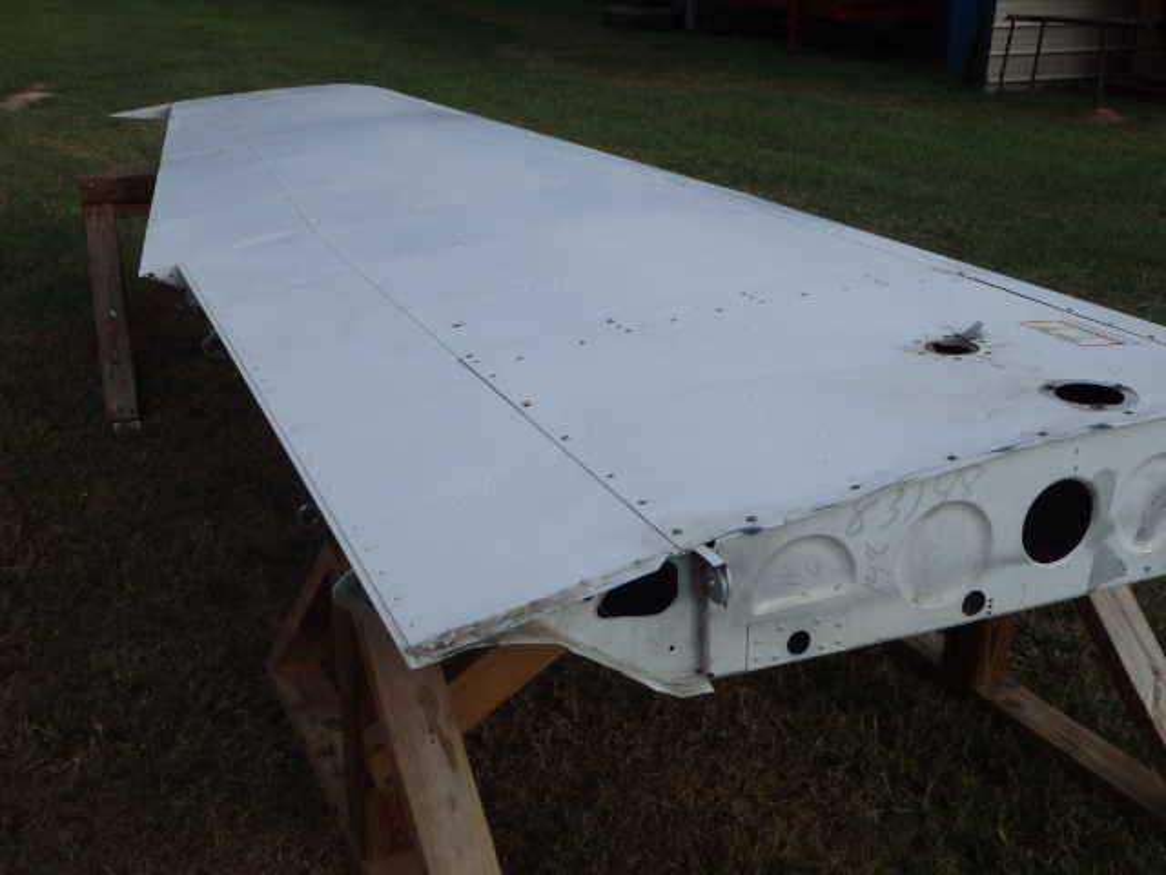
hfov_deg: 49.0
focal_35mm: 38
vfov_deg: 37.7
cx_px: 583
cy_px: 438
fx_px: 1280
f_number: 13
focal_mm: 6.8
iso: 125
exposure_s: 1/125
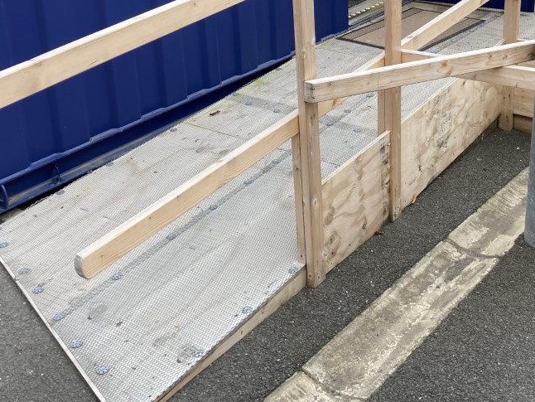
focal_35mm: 52
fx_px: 804
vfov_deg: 27.5
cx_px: 355
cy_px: 86
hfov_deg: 36.4
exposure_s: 1/267
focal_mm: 3.99
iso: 20
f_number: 1.8
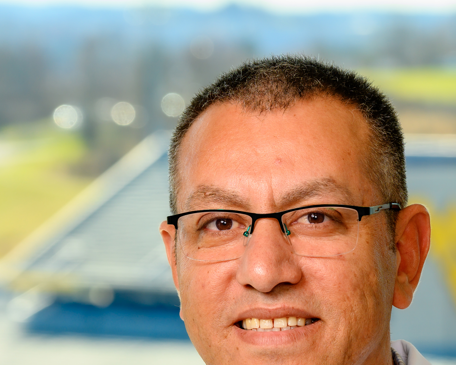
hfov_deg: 6.6
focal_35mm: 295
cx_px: 239
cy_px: 383
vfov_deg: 5.2
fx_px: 3981
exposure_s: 1/125
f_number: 5.6
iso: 100
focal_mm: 99
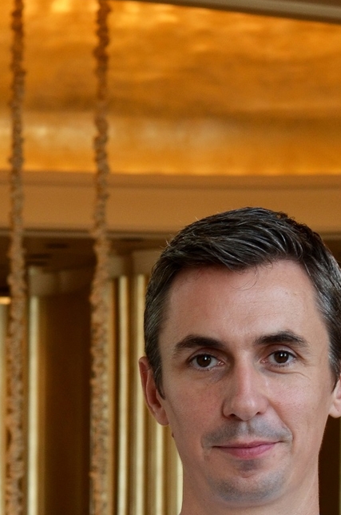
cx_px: 235
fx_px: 3323
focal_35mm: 233
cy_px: 734
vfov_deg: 8.7
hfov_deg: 5.9
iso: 200
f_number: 7.1
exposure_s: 1/20
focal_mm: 50
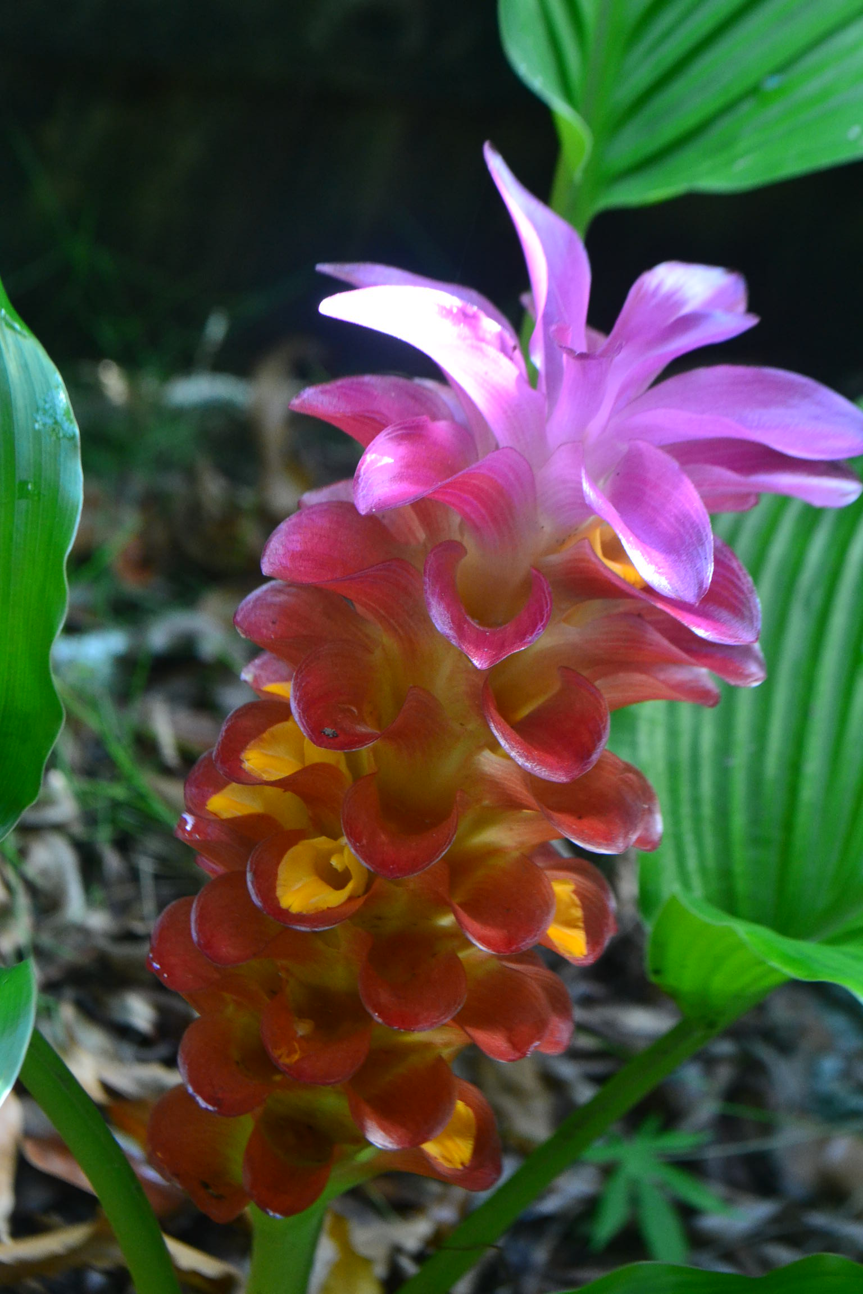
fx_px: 2966
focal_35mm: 82
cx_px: 432
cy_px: 647
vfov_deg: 24.6
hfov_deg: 16.6
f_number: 10
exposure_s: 1/40
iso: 1600
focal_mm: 55
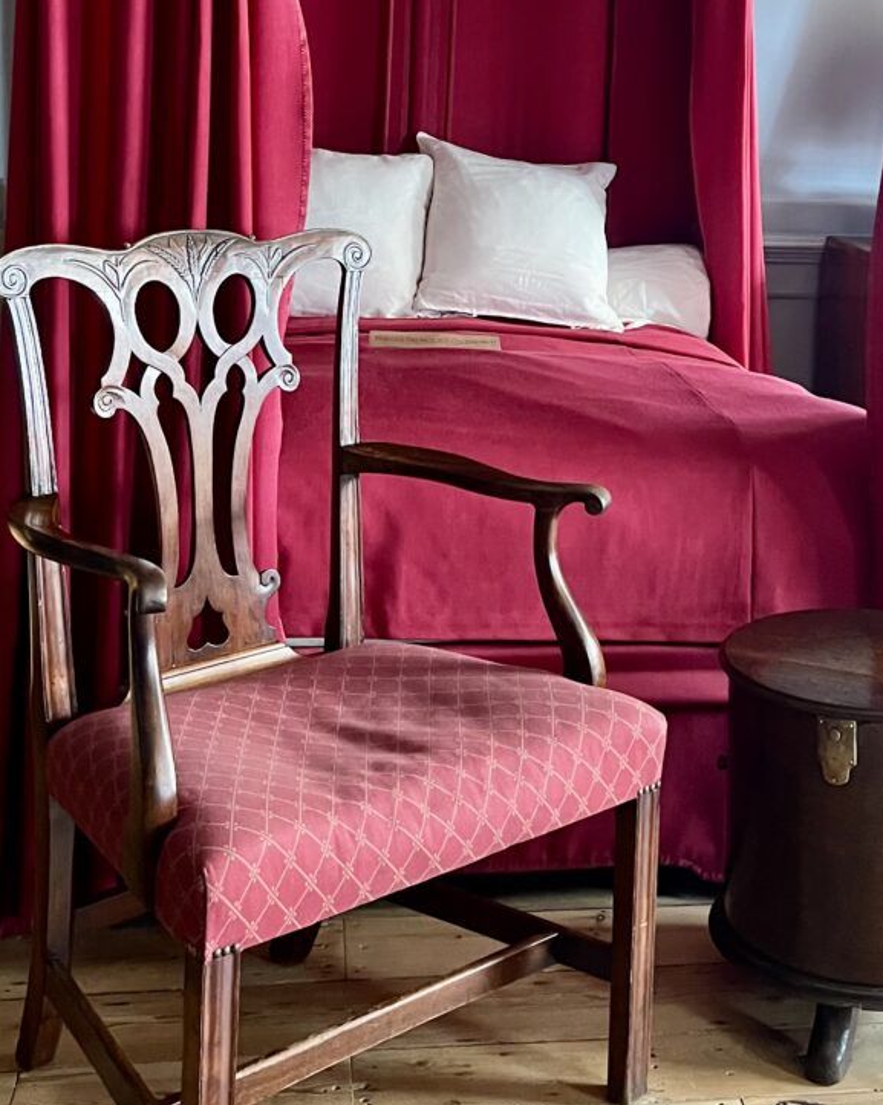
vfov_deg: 33.5
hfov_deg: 27.9
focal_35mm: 54
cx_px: 588
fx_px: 1765
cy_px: 182
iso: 500
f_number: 1.5
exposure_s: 1/50
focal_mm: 5.7
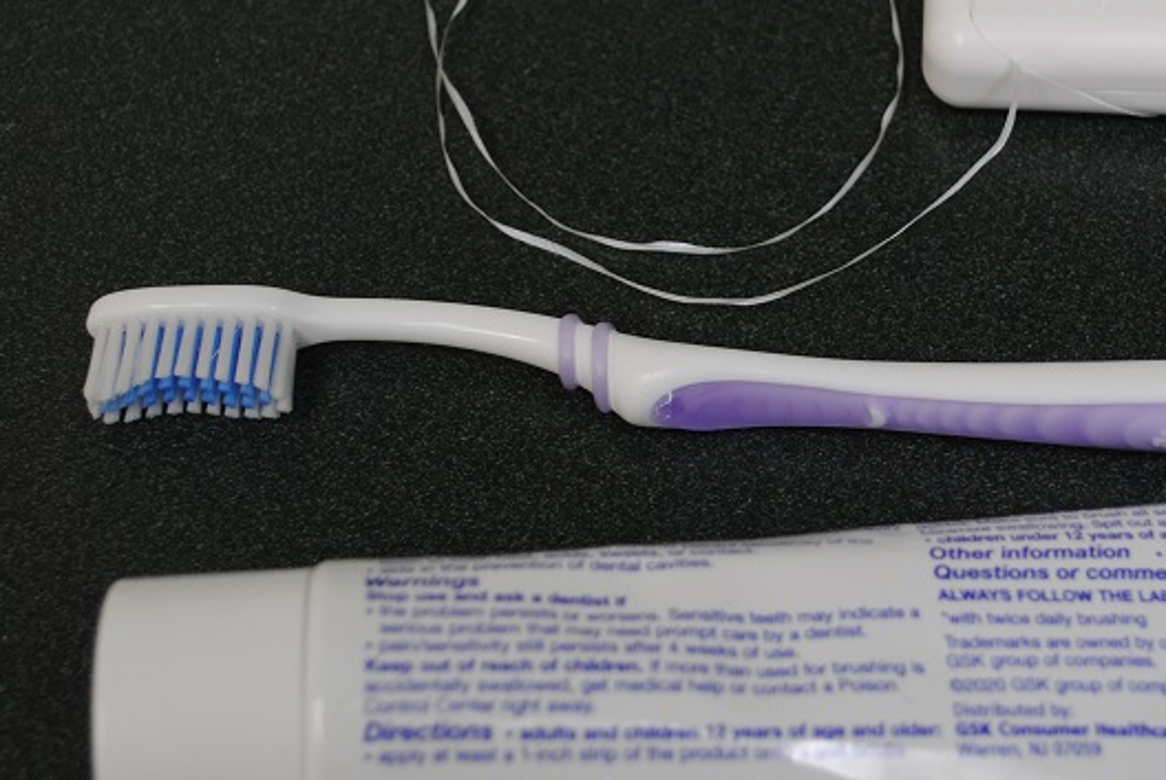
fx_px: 2496
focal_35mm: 77
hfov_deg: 26.2
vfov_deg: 17.7
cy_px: 329
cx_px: 735
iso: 220
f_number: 4.5
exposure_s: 1/30
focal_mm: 28
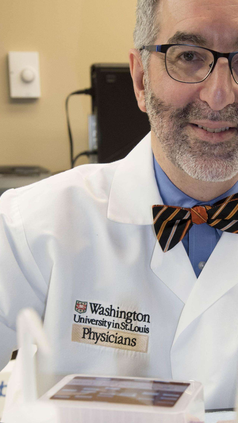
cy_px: 285
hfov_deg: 14.0
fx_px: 965
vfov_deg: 24.6
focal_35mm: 86
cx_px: 194
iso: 1600
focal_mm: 48
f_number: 5.6
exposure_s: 1/60
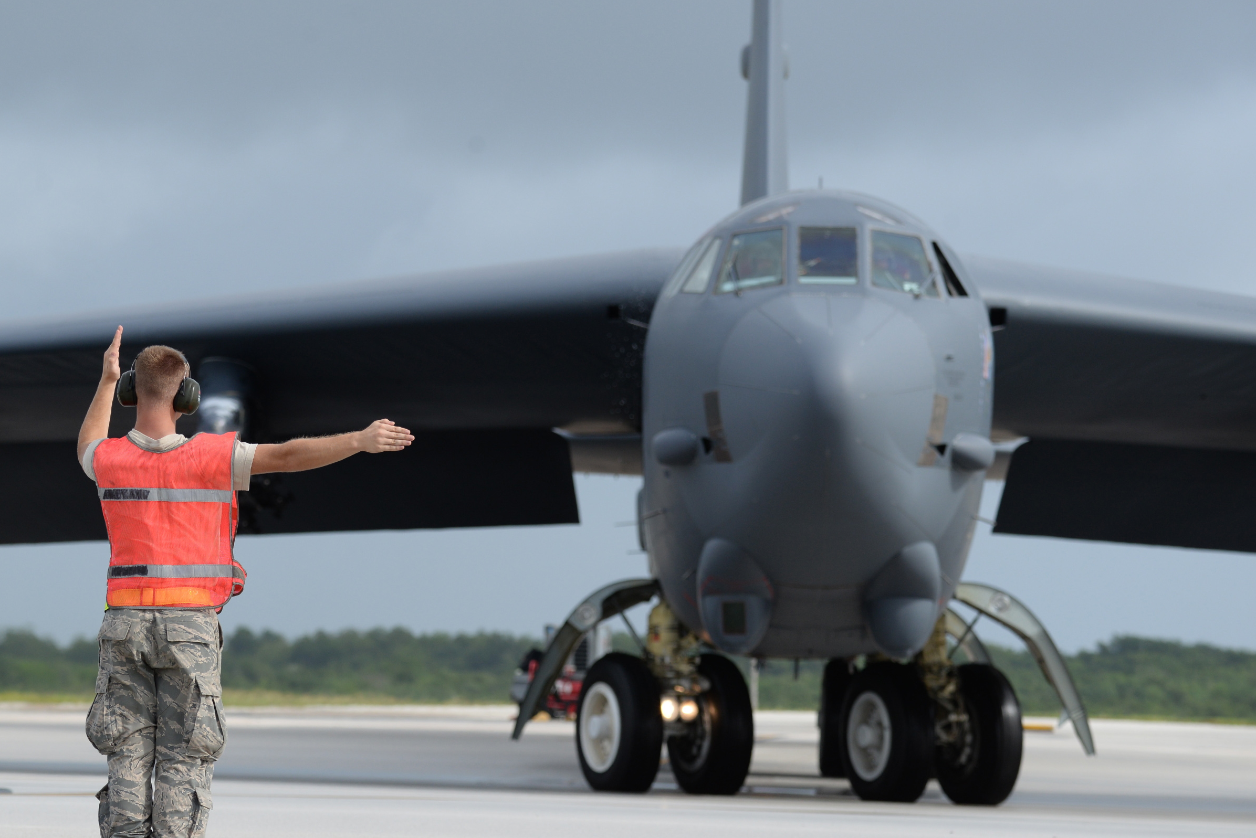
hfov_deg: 8.9
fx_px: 8097
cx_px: 524
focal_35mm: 232
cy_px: 441
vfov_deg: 5.9
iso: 400
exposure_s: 1/1600
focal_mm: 185
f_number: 7.1
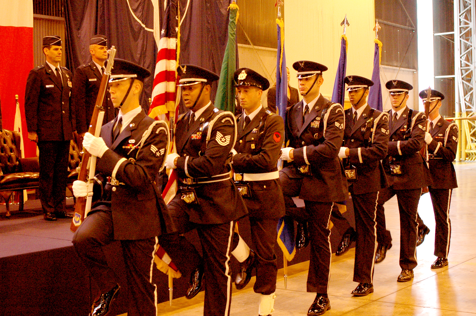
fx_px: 694
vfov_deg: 25.7
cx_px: 238
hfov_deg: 37.9
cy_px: 158
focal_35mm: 52
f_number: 4
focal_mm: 35
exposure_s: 1/80
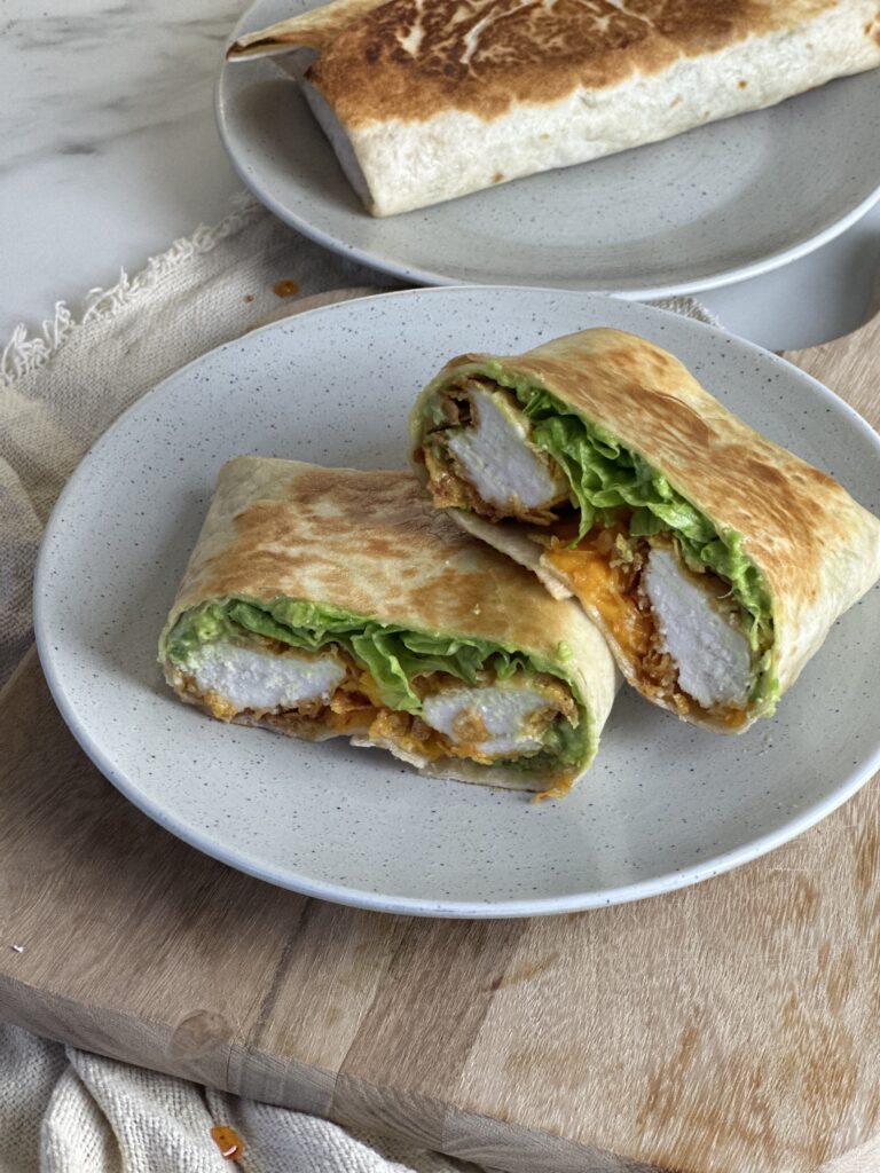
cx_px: 440
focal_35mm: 77
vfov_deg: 25.3
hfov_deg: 19.1
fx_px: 2610
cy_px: 586
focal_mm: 9
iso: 250
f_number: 2.8
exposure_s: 1/100
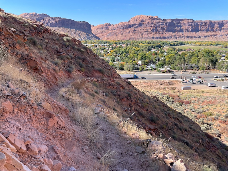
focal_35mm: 26
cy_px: 86
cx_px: 114
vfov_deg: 53.1
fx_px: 171
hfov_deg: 67.3
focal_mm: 4.2
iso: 32
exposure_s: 1/1366
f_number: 1.6
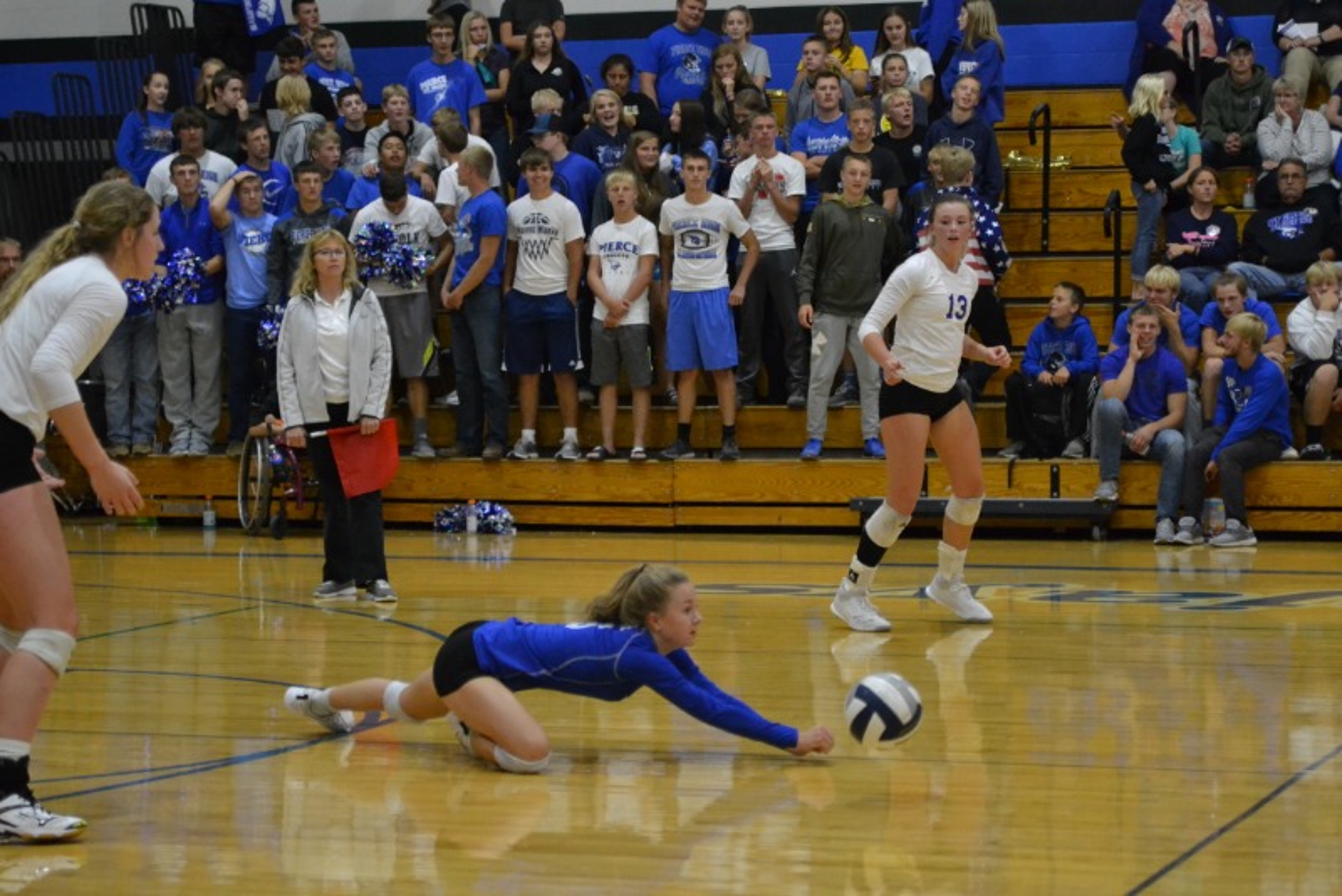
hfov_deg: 21.9
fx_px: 3468
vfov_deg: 14.7
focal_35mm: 93
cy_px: 448
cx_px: 671
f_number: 2.8
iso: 3200
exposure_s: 1/400
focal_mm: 62
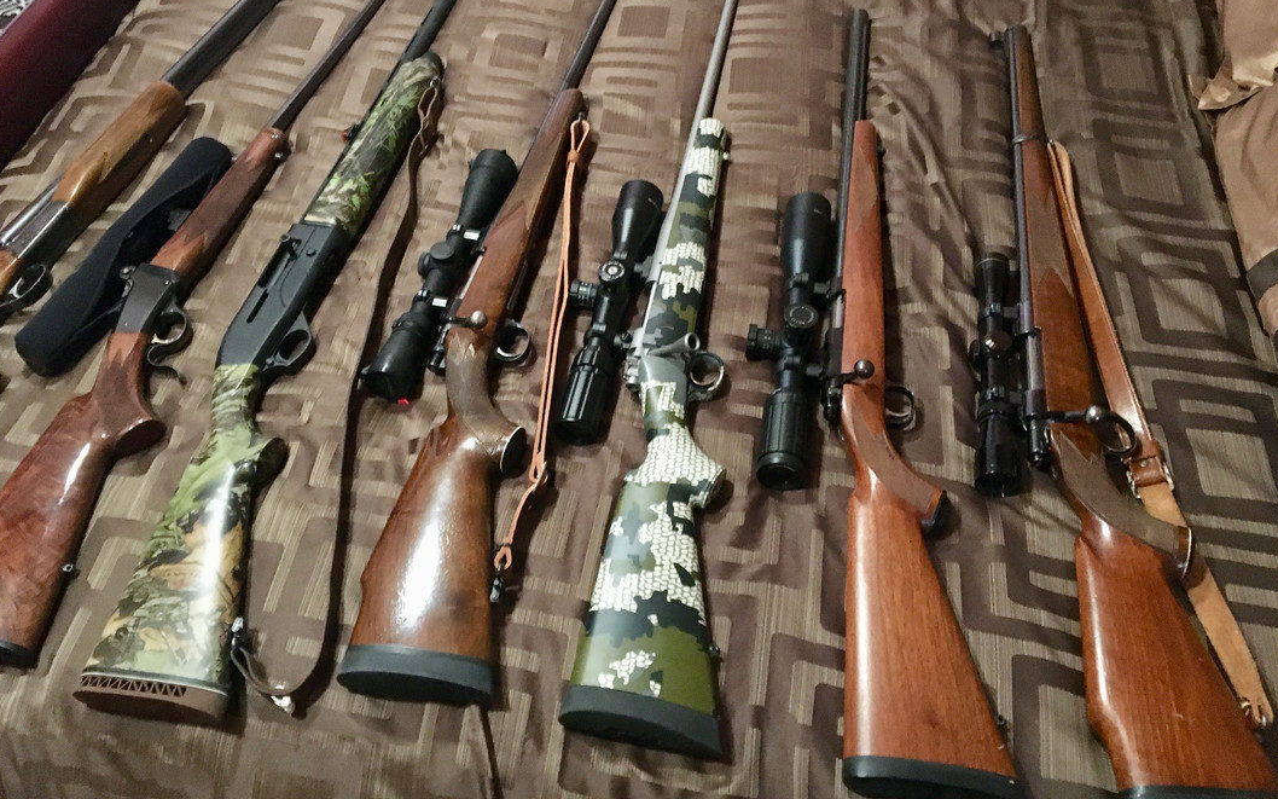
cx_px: 641
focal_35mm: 31
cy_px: 383
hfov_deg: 61.2
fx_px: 1080
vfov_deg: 40.6
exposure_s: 1/15
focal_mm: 4.15
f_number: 2.2
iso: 500
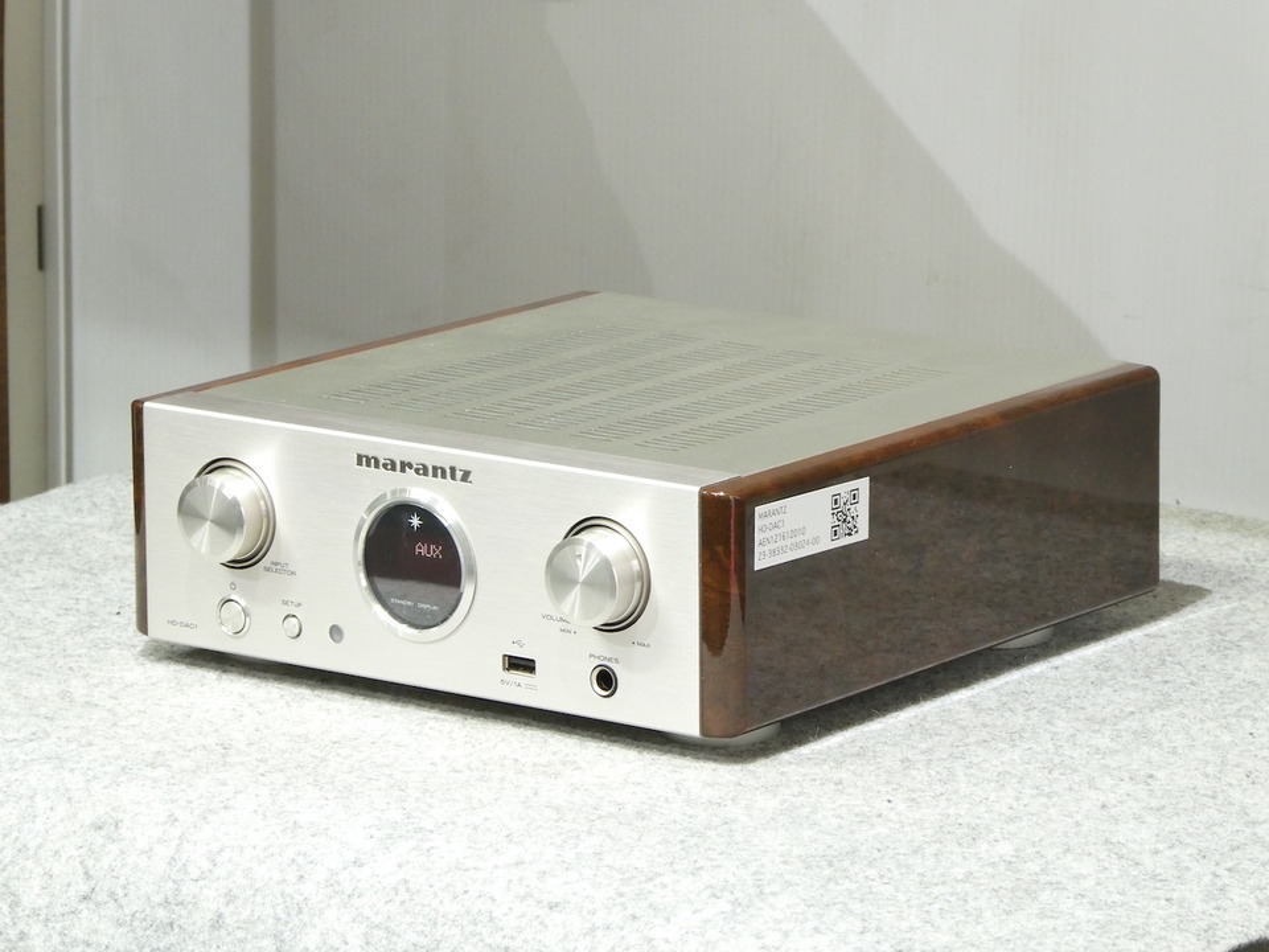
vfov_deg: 9.3
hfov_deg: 12.3
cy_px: 476
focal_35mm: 160
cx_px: 634
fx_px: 5865
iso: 400
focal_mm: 28.7
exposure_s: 1/6
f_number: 5.5
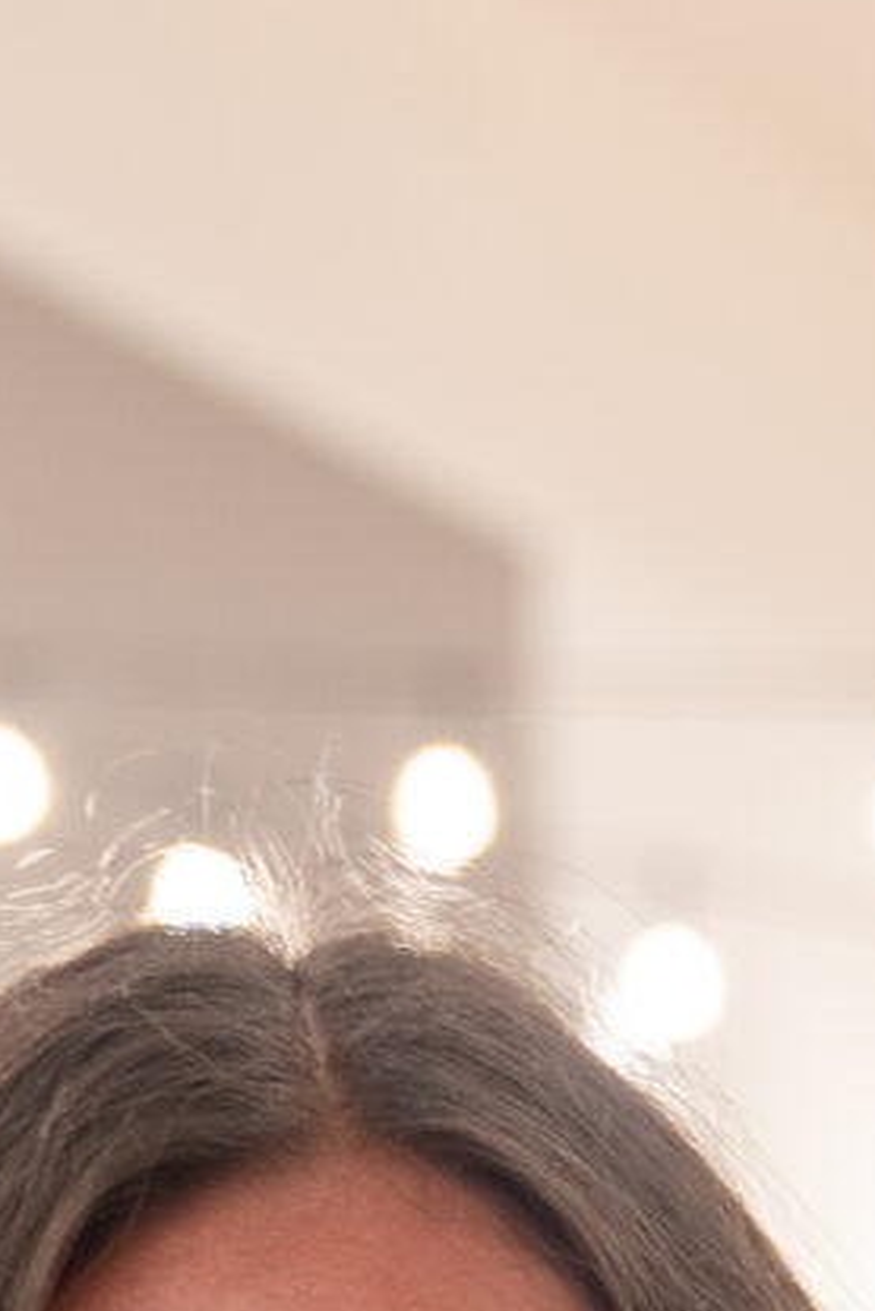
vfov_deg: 8.2
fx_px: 8414
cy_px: 3053
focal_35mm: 231
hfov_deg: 6.0
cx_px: 619
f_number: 2.8
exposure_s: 1/15
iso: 800
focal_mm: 40
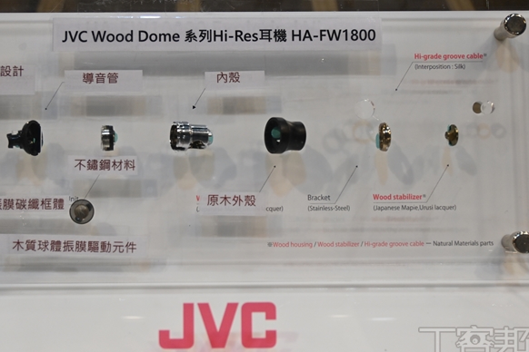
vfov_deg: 26.0
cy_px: 156
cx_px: 211
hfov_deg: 38.0
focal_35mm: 52
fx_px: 764
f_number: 4.5
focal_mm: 28
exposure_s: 1/80
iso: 800
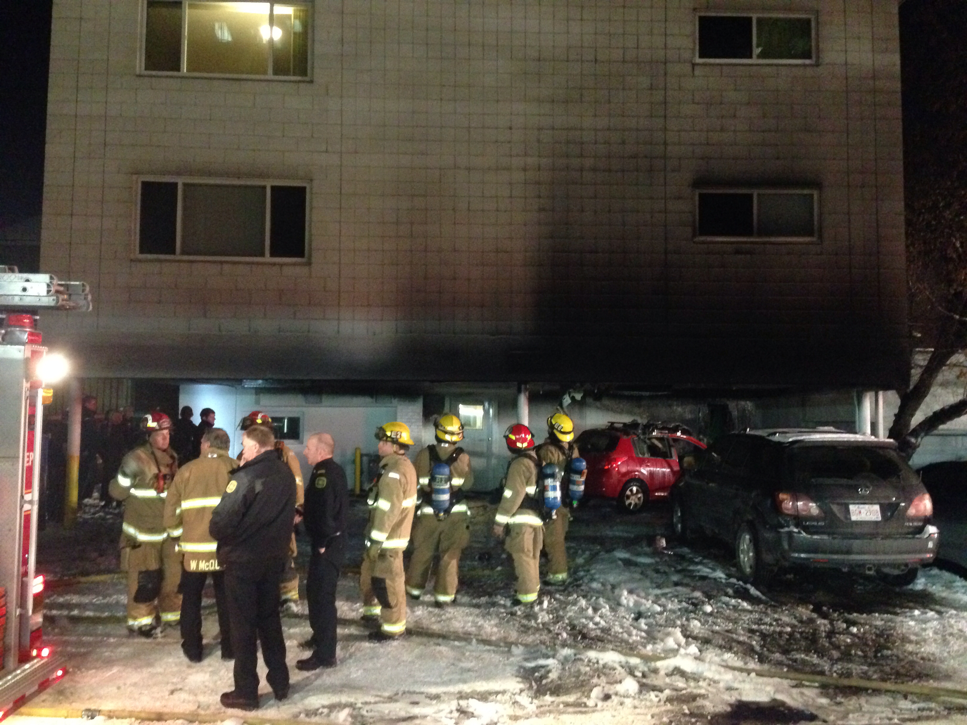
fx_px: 922
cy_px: 362
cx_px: 484
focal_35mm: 33
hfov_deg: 55.4
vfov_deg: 42.9
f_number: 2.4
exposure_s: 1/15
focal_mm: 4.12
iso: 800
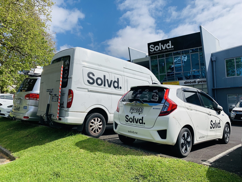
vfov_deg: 53.1
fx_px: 182
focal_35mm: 26
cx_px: 121
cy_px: 91
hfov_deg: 67.3
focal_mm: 4.25
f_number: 1.8
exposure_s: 1/3937
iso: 25
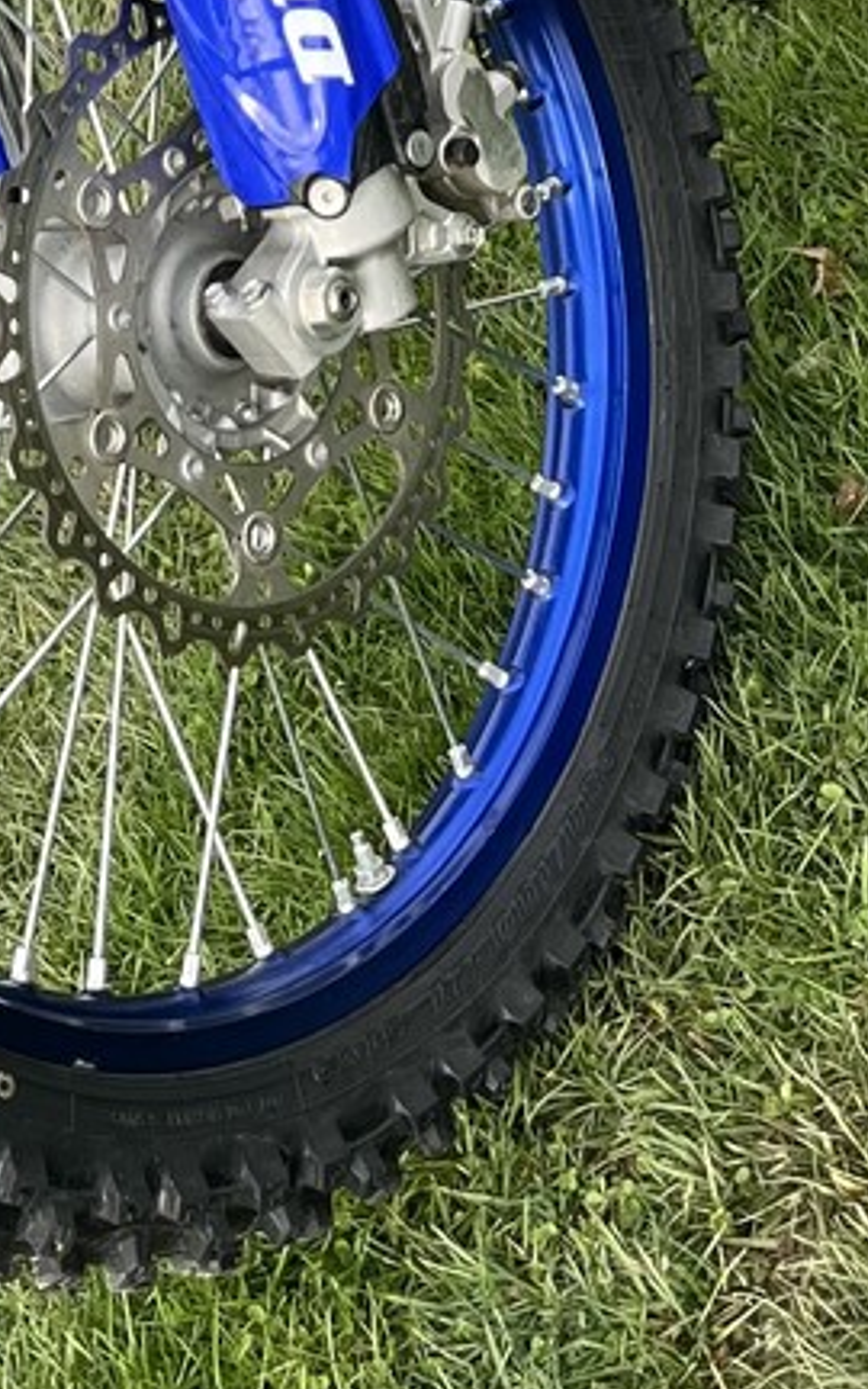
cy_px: -733
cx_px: 341
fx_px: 3861
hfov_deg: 12.8
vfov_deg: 18.0
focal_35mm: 102
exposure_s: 1/718
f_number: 1.6
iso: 50
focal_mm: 5.1
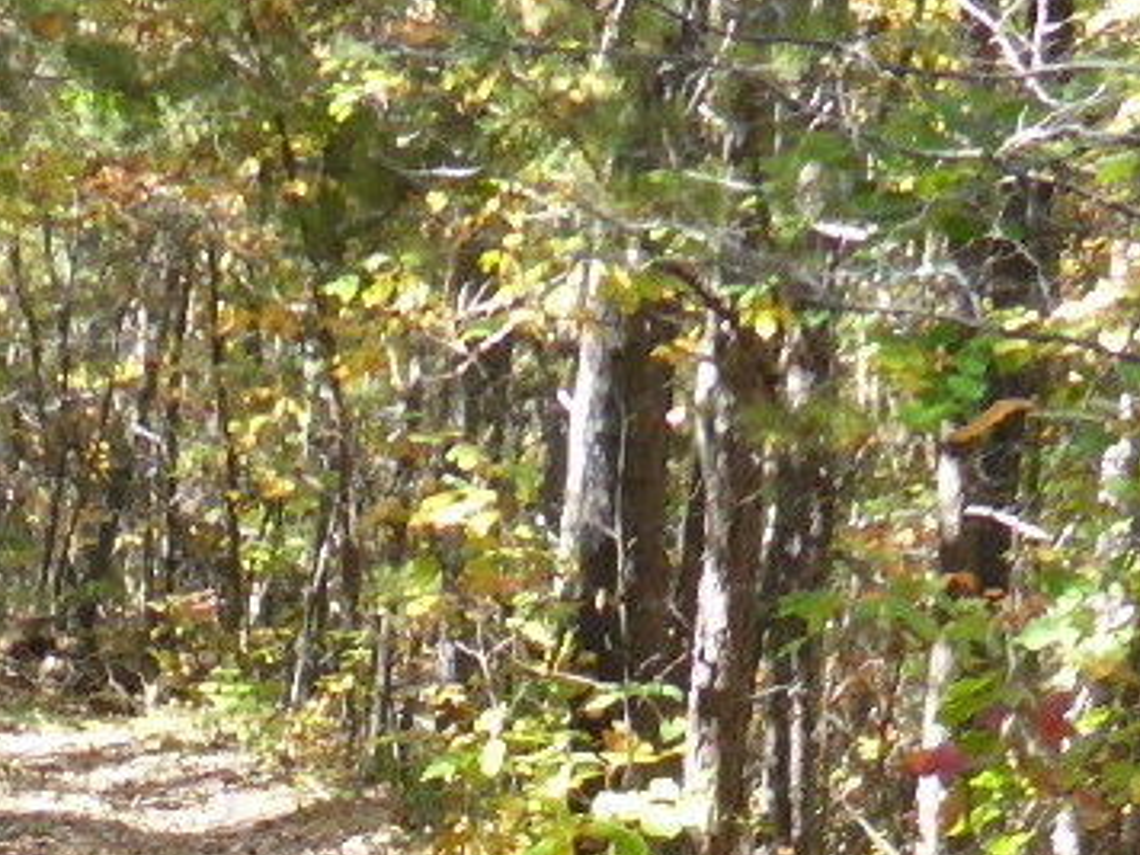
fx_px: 8134
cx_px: 381
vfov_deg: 5.9
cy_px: 1457
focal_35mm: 247
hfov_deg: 8.0
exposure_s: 1/60
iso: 160
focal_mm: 7.9
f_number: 4.1
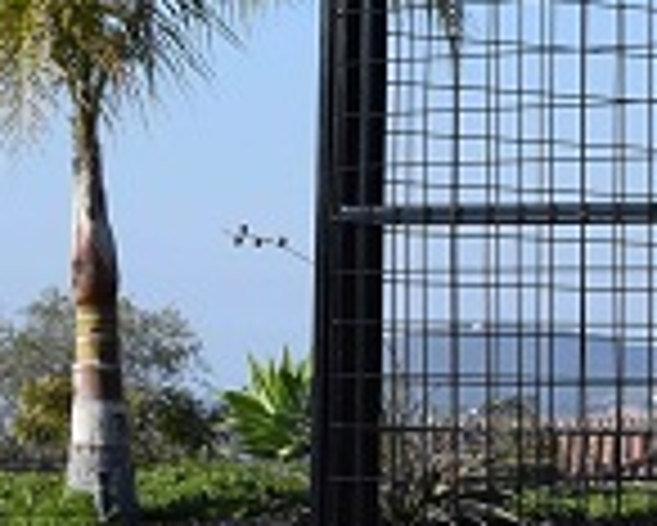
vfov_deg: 7.3
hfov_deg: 8.0
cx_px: 1850
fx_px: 4125
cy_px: 378
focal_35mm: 212
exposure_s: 1/320
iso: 200
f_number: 9
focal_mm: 22
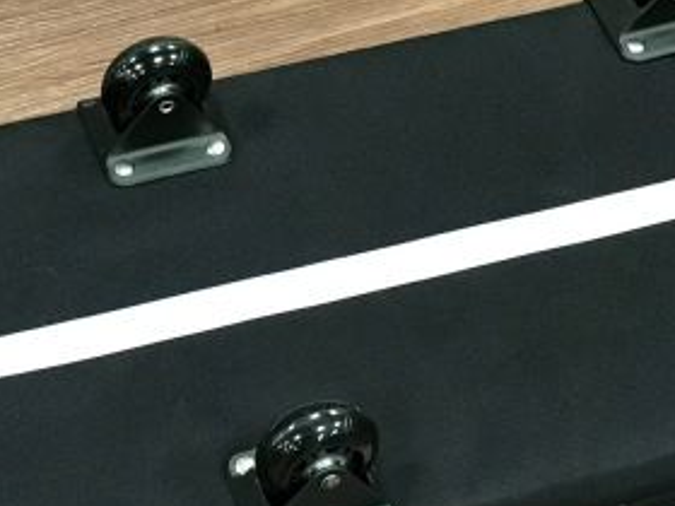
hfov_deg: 16.6
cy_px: 410
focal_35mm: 119
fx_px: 2320
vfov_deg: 12.4
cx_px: 338
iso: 500
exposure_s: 1/50
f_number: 2.8
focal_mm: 6.6
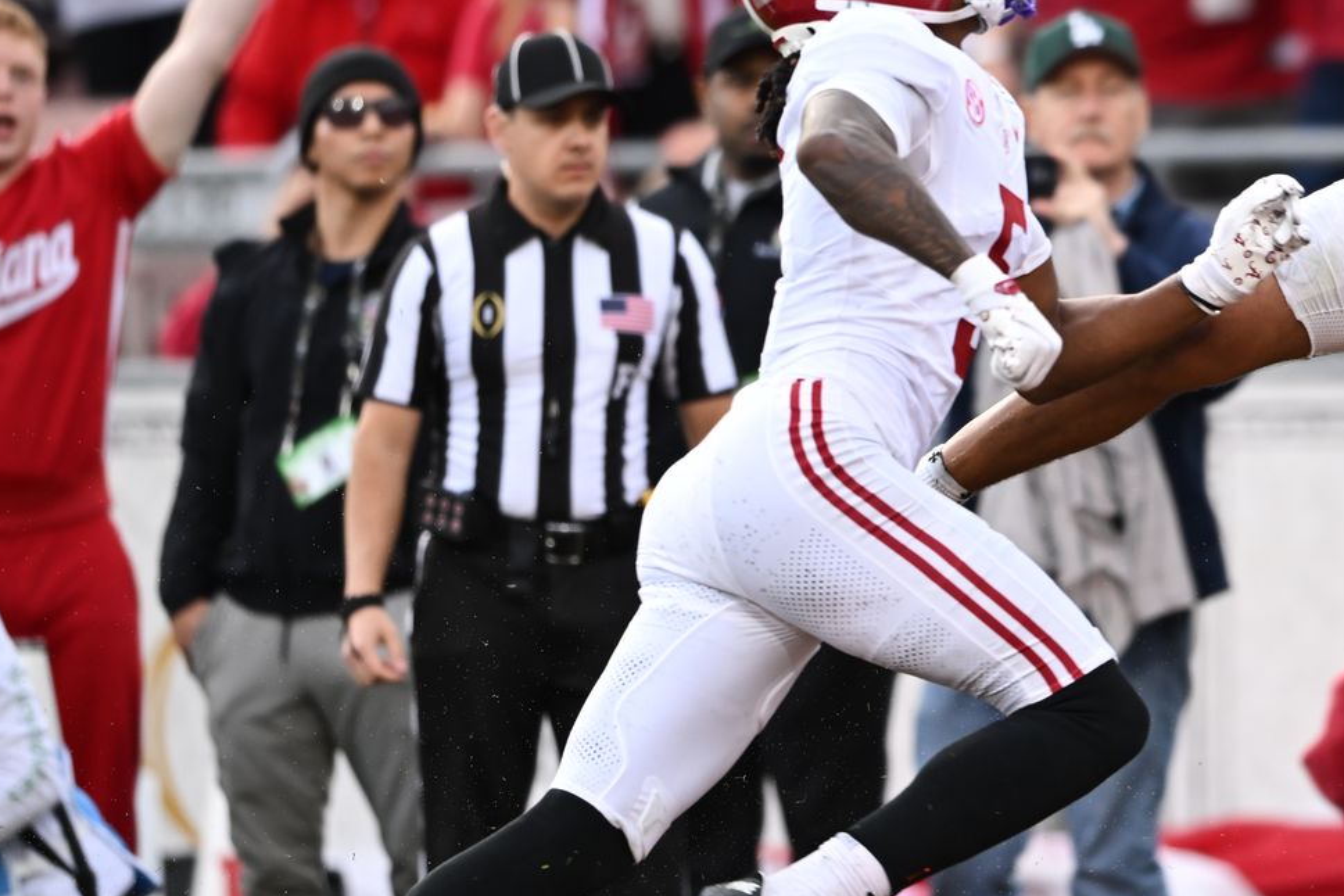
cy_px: 270
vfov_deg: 1.6
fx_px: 31544
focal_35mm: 845
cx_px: 1087
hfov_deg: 2.4
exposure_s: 1/2000
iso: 500
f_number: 2.8
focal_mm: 400
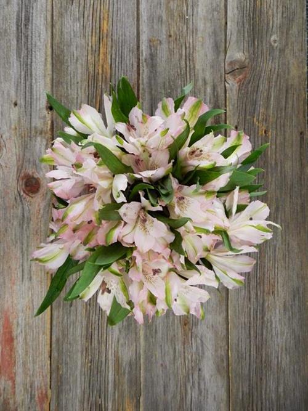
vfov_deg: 73.9
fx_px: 273
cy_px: 206
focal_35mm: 23
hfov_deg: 58.9
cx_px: 154
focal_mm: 4
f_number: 3.4
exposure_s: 1/100
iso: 800
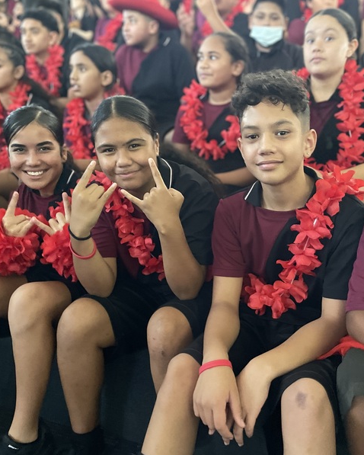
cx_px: 229
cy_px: 228
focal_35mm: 34
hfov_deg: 43.0
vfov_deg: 52.8
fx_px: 458
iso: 800
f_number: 1.6
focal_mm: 4.2
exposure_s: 1/30
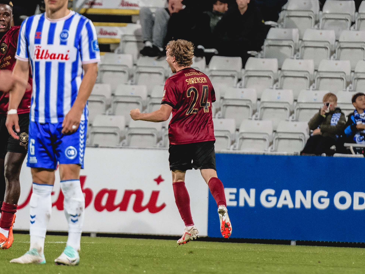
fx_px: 3649
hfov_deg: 5.7
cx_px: 176
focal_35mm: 346
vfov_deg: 4.3
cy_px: 131
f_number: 3.2
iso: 2000
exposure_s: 1/1250
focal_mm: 200
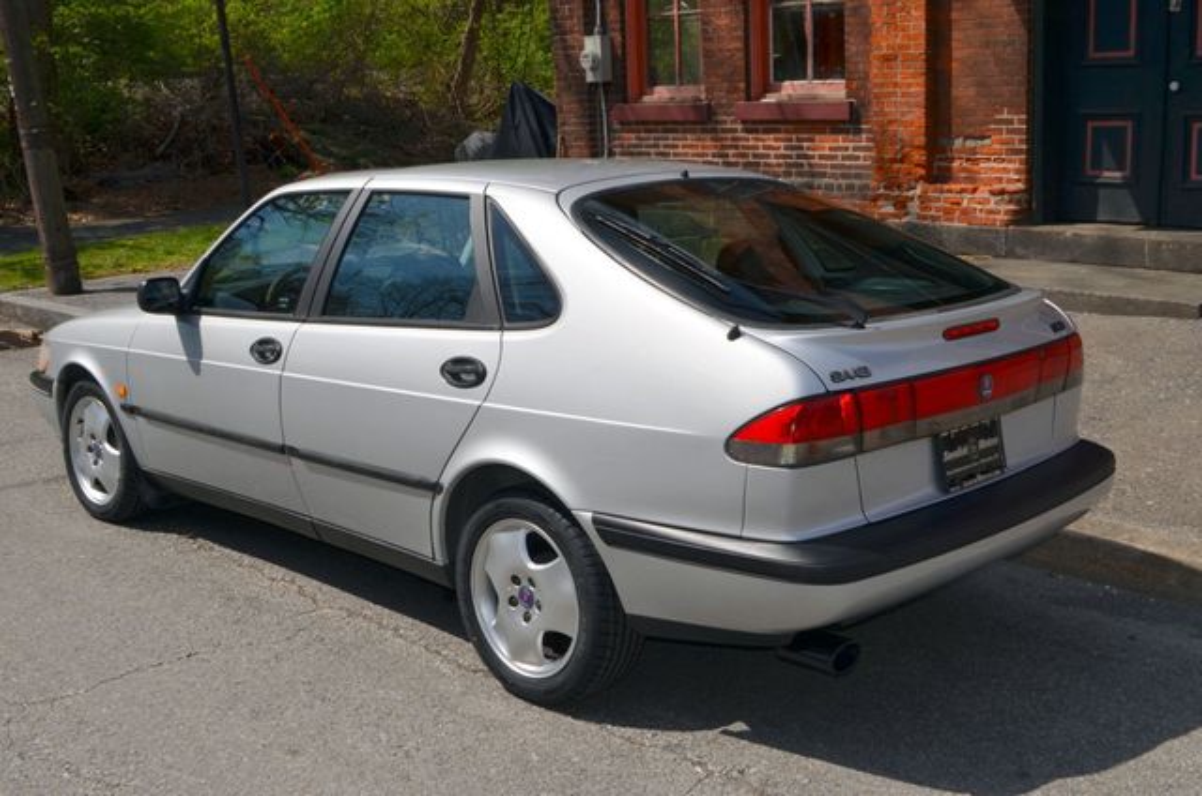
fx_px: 1400
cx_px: 601
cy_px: 398
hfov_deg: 46.5
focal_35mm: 42
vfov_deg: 31.8
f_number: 13
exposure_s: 1/200
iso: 100
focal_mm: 28
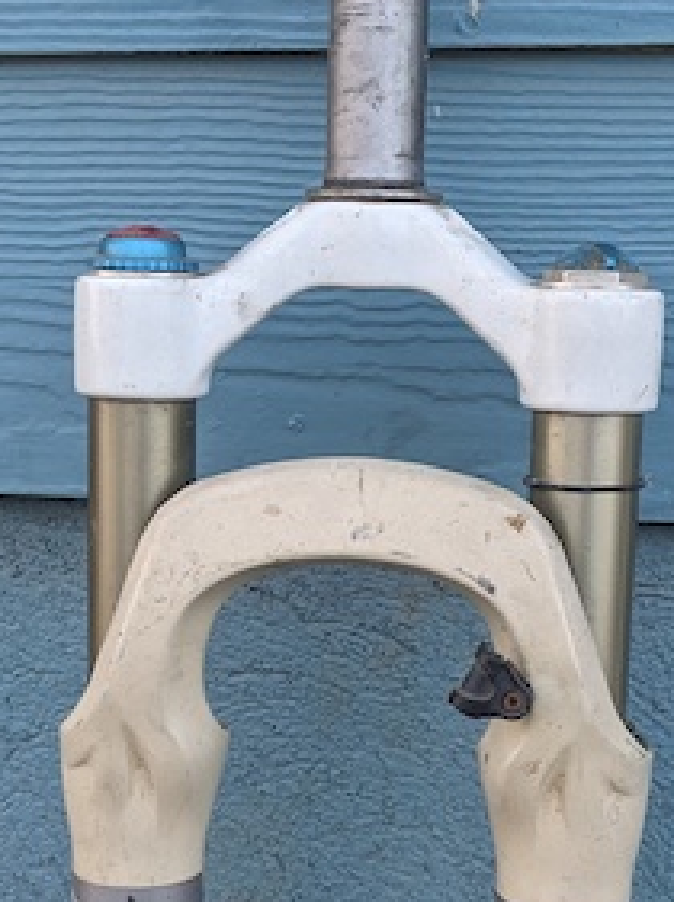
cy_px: 616
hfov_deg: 19.1
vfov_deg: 25.2
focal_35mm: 77
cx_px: 321
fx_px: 2004
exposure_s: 1/120
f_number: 1.73
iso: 60
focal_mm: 4.38
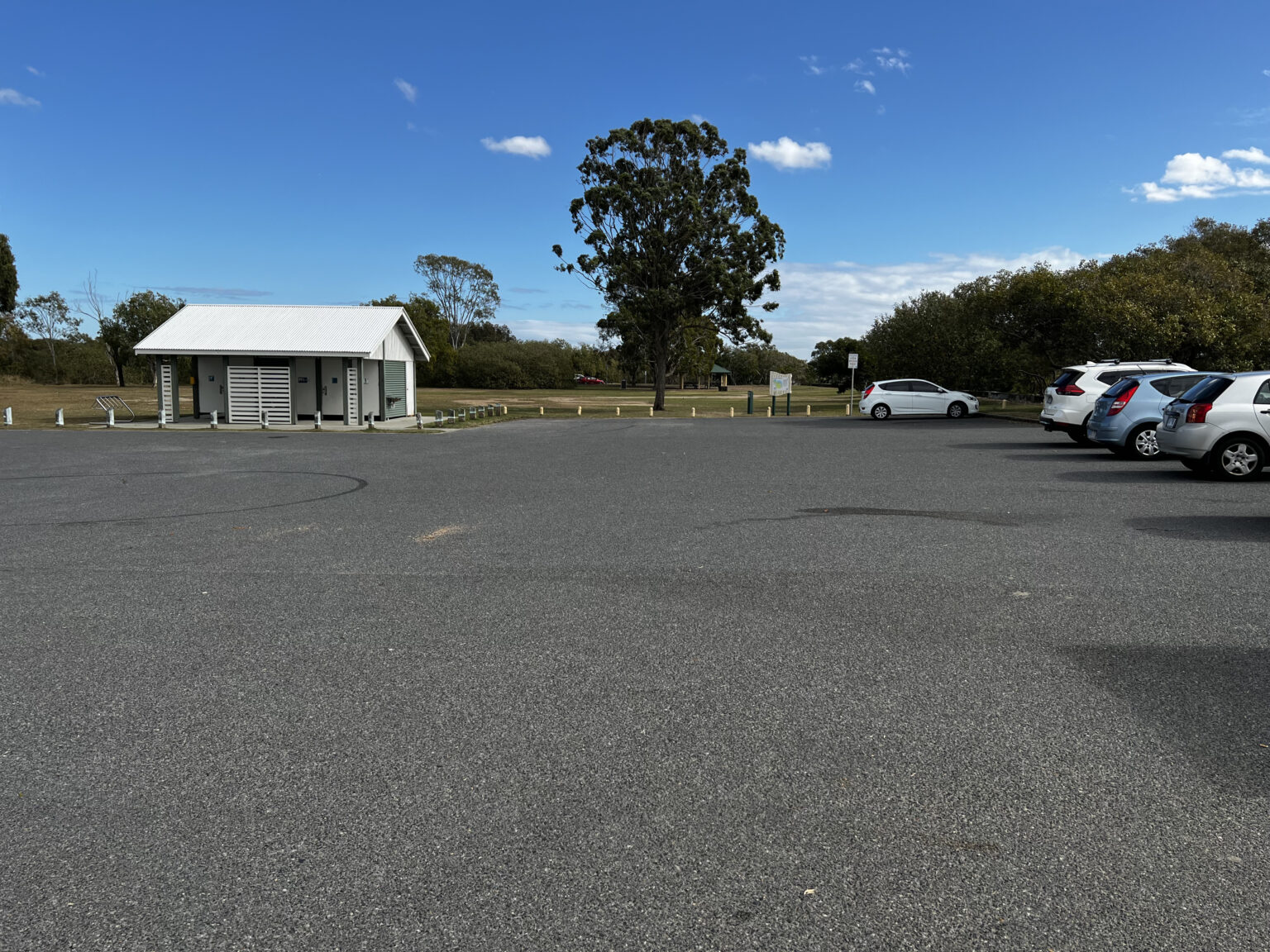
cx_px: 635
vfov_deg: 53.1
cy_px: 476
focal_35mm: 26
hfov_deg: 67.3
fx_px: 954
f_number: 1.5
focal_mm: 5.7
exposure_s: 1/3460
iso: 50
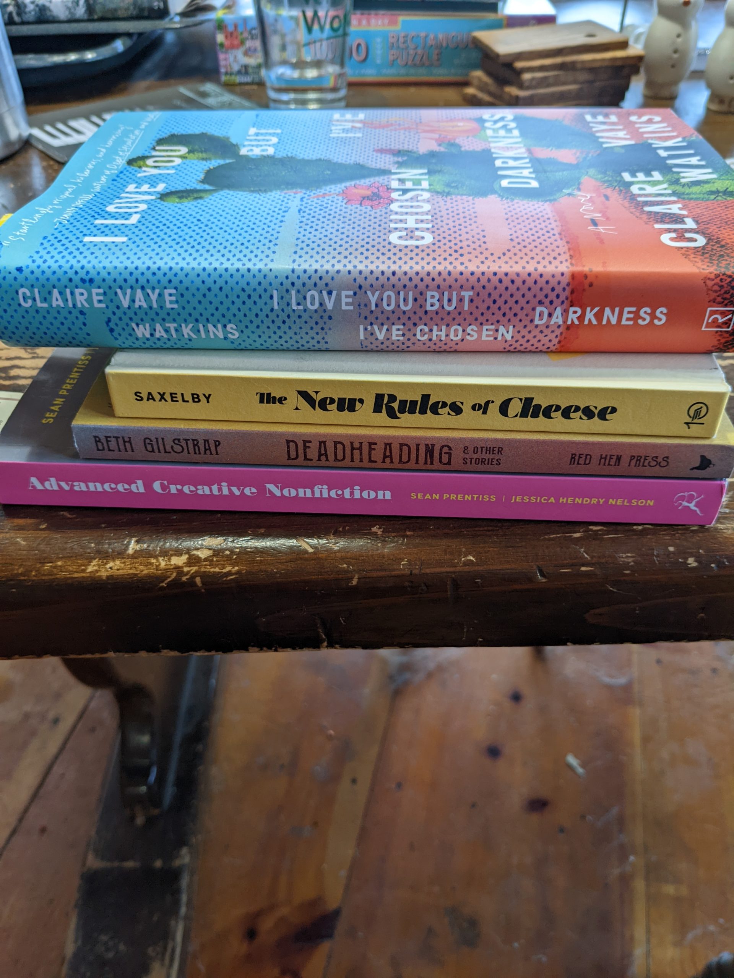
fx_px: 763
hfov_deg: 51.4
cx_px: 367
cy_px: 489
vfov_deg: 65.3
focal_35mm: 27
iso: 57
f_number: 1.73
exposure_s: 1/30
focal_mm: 4.38
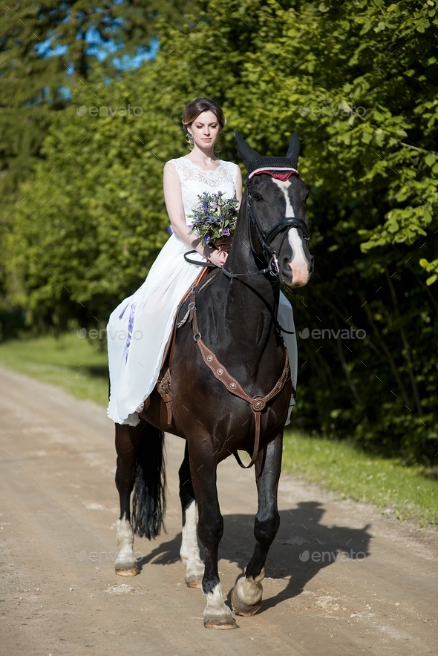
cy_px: 328
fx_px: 1550
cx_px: 219
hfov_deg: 16.1
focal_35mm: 85
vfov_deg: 23.9
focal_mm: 85
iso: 100
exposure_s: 1/4000
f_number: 2.2
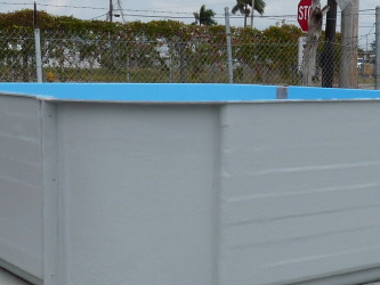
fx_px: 824
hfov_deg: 25.9
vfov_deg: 19.6
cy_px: 200
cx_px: 235
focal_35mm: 75
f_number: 6.3
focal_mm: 4.8
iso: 100
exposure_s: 1/400
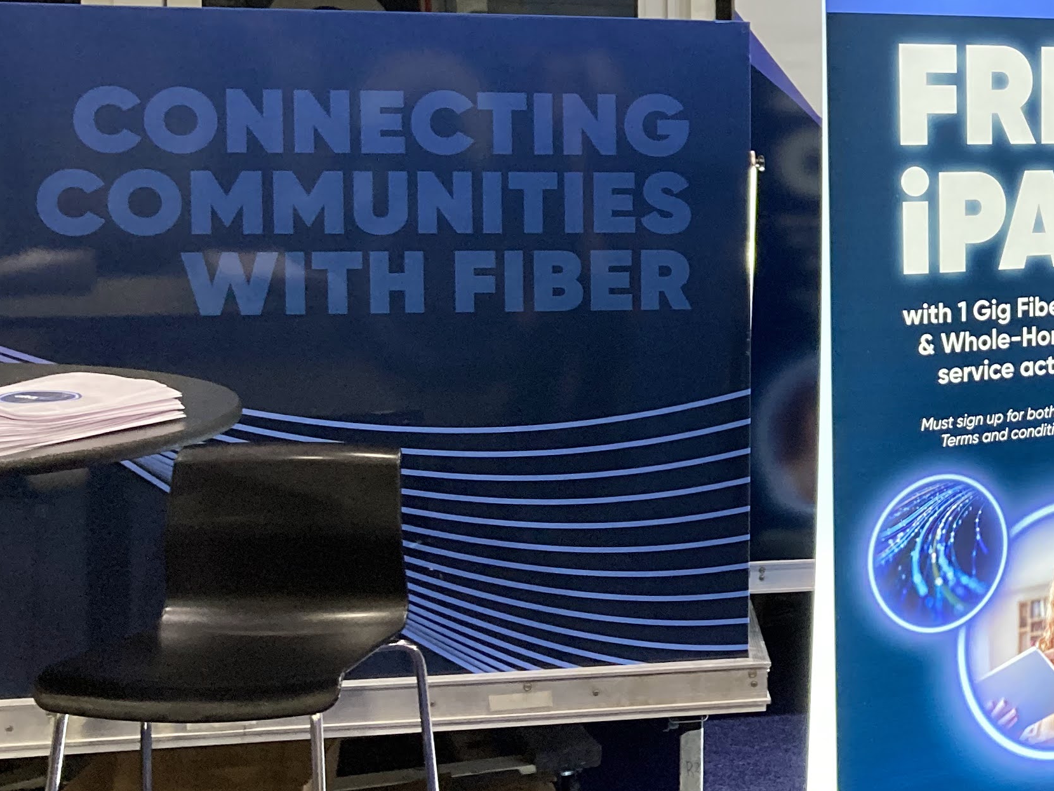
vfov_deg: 21.5
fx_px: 2070
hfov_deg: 26.3
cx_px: 1157
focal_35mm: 68
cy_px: 245
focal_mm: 3.99
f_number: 1.8
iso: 200
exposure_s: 1/60
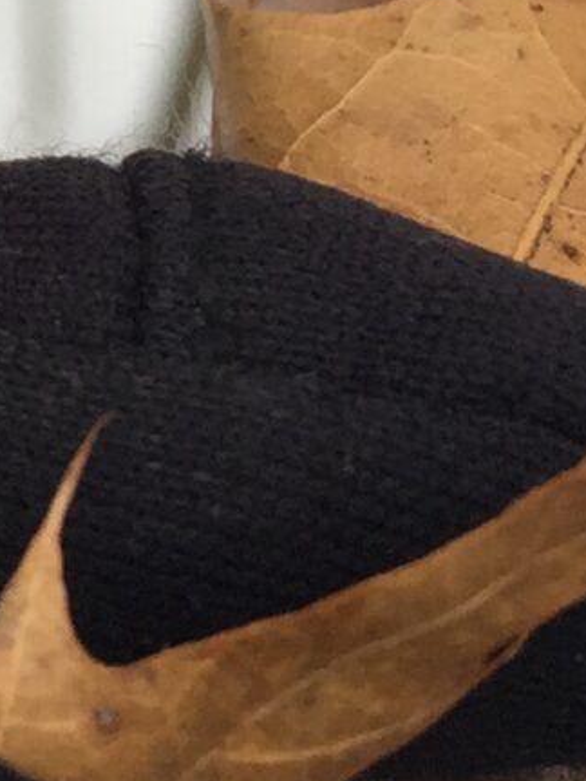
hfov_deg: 8.1
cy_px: -515
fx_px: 3882
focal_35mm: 172
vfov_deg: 10.9
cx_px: -675
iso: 40
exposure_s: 1/60
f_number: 2.2
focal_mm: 4.15
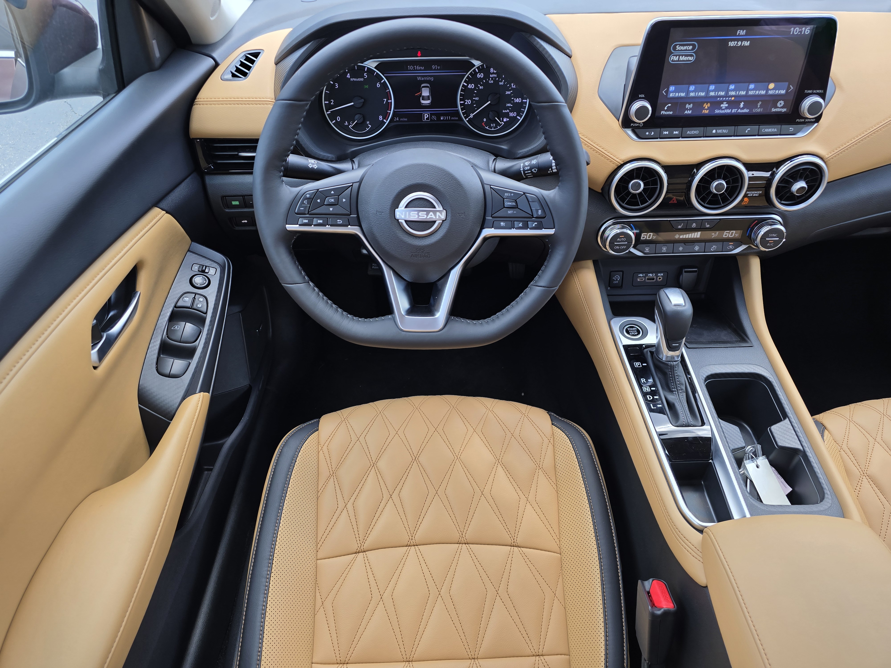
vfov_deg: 58.9
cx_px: 446
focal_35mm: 23
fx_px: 592
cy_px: 334
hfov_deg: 73.9
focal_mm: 6.3
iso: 32
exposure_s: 1/180
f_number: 1.7
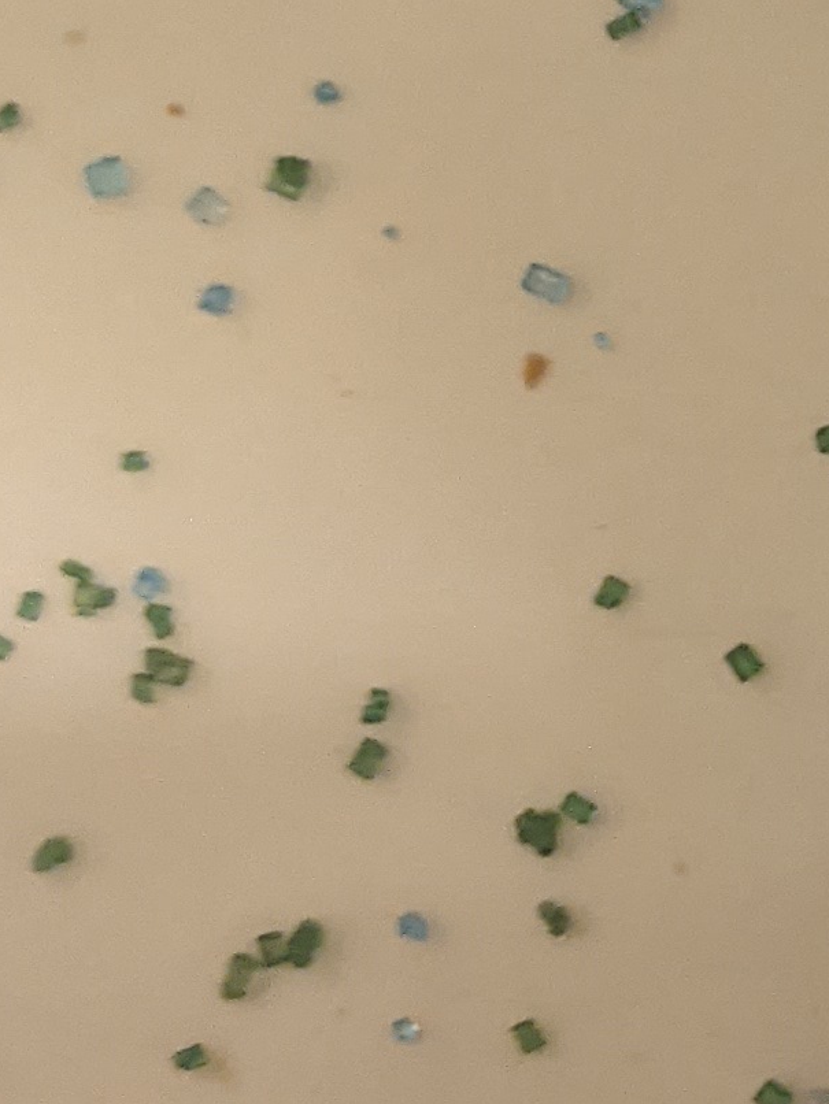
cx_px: 1858
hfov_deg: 9.9
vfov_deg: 14.6
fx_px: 4308
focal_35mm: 135
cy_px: 360
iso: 548
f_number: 1.8
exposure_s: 1/60
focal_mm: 4.44
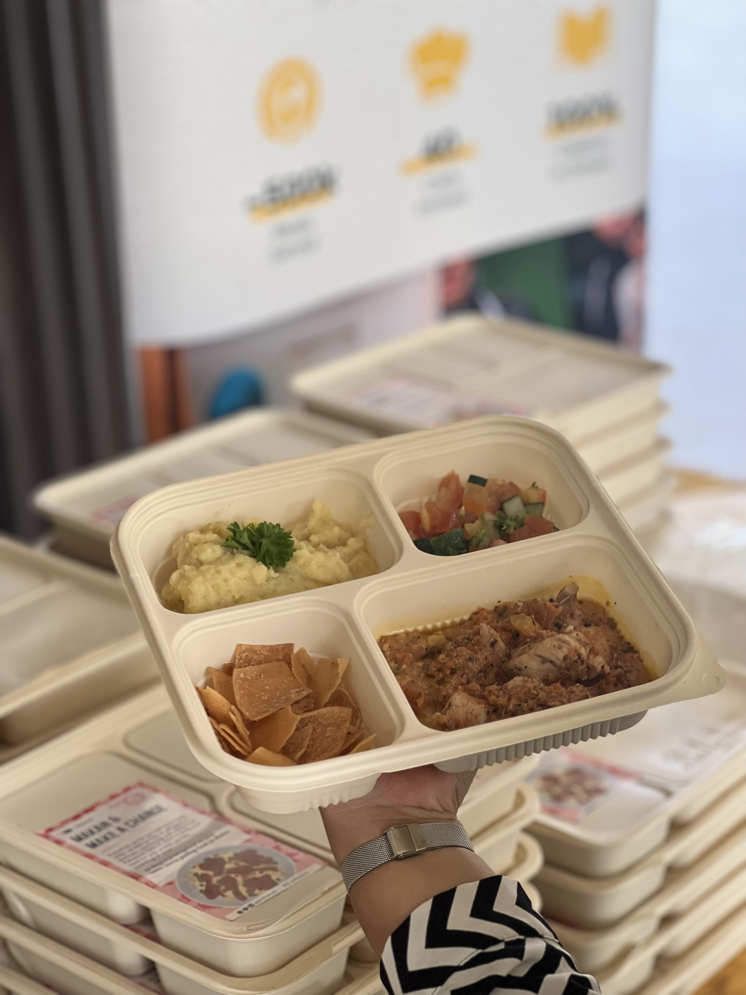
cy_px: 498
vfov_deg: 25.3
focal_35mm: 77
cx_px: 373
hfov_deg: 19.1
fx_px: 2213
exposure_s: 1/121
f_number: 2.8
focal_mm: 9
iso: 125
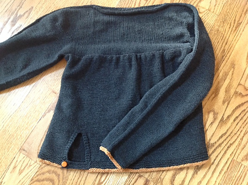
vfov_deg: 40.6
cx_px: 124
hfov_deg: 52.7
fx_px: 250
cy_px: 92
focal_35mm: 35
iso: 200
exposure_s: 1/15
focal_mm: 4.28
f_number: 2.4
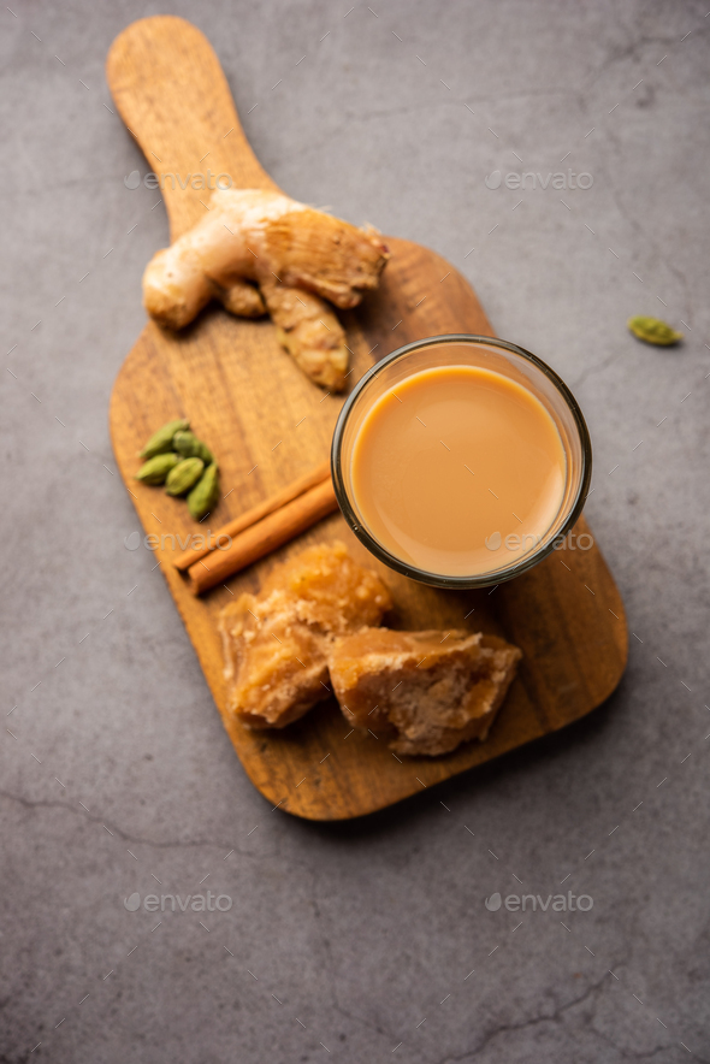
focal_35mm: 60
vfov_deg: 33.4
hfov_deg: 22.6
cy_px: 532
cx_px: 355
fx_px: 1773
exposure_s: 1/125
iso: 100
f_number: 6.3
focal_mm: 60
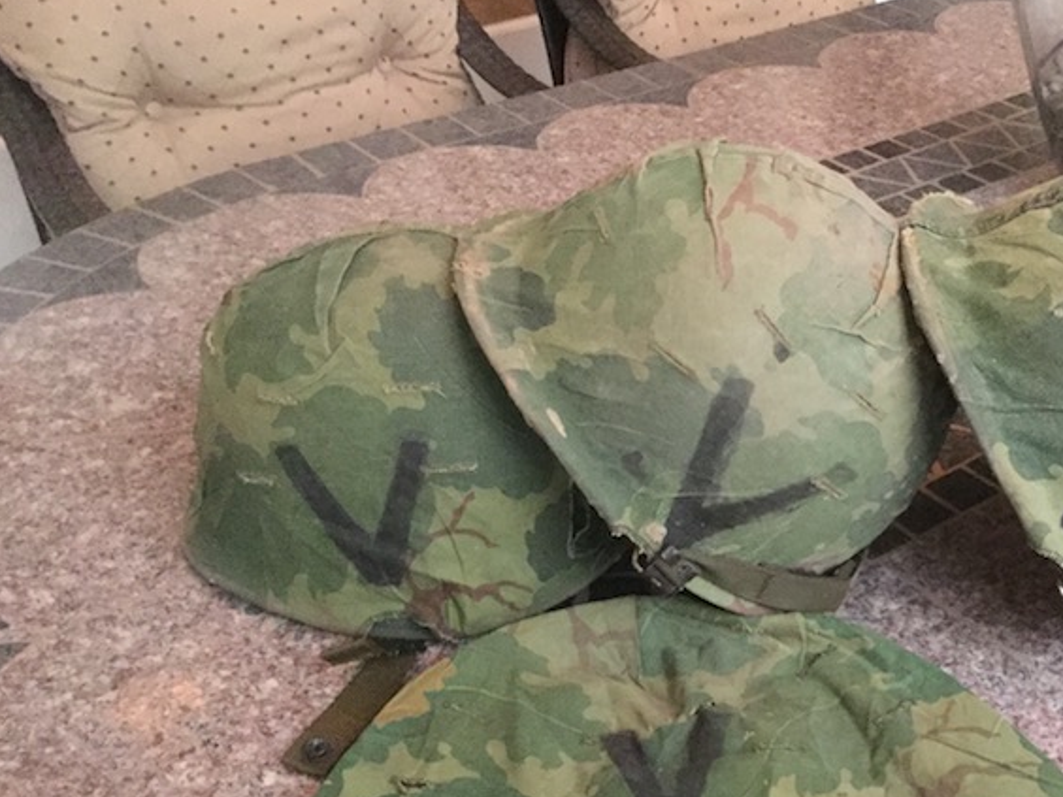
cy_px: 541
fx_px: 1351
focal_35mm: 44
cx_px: 746
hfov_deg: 42.1
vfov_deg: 32.6
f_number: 2.4
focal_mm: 3.3
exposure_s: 1/15
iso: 400
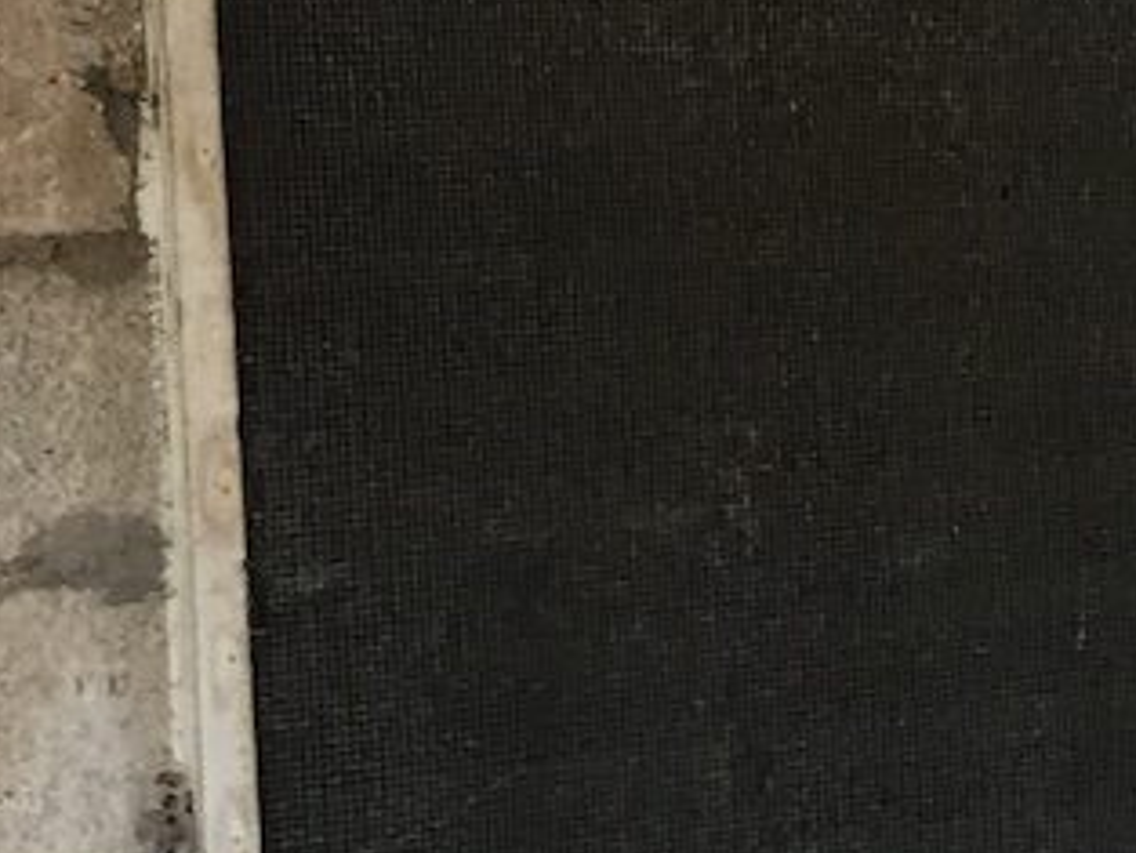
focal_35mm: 139
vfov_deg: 10.6
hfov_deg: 13.5
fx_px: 4563
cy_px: -16
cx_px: 1593
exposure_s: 1/30
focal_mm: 4.15
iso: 32
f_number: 2.2
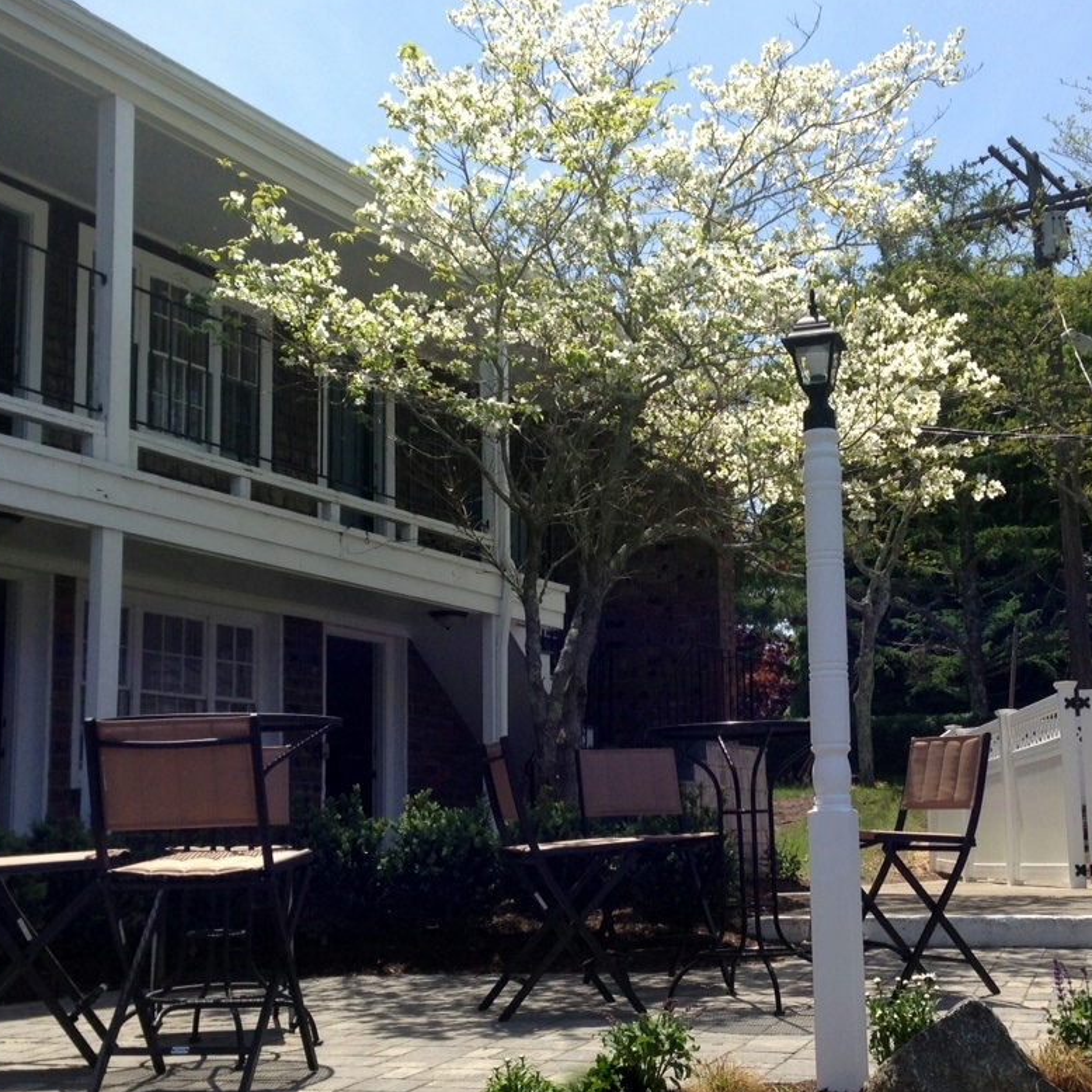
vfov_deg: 35.3
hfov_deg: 35.3
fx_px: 1713
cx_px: 633
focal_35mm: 48
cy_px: 592
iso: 50
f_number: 2.4
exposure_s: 1/1261
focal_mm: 4.13
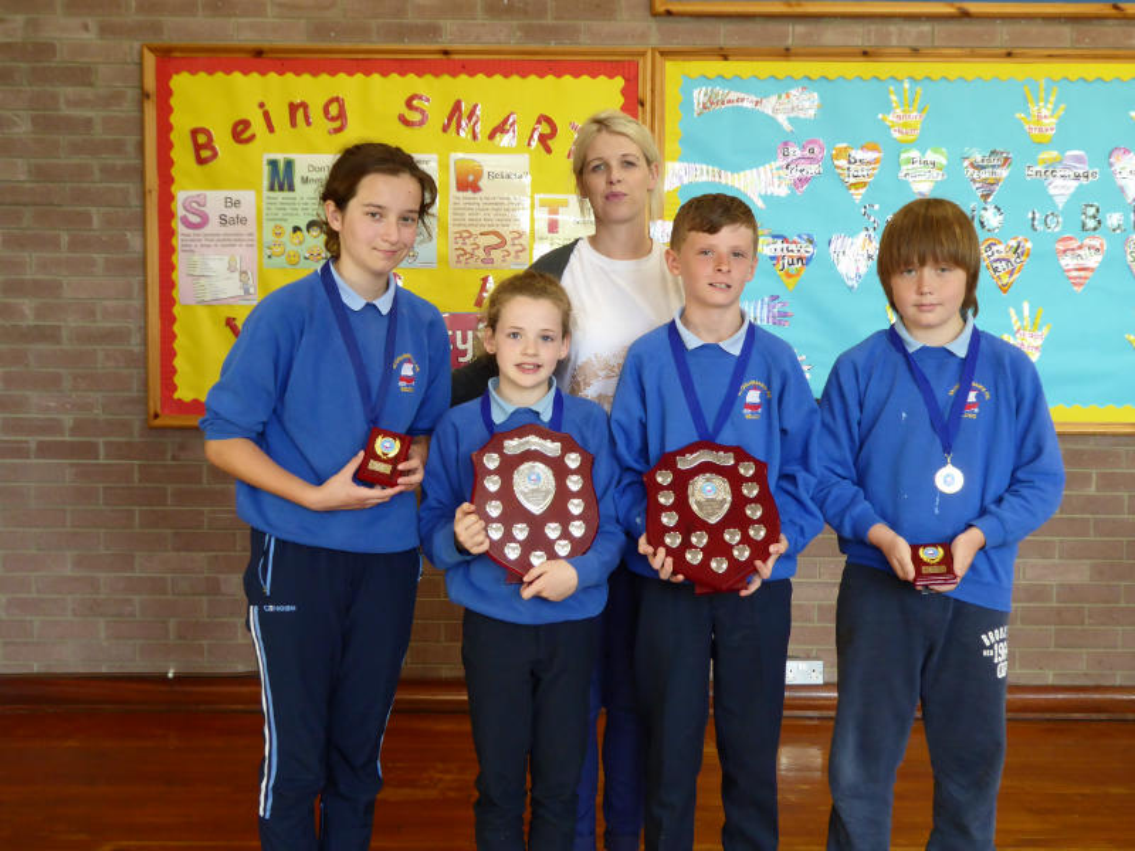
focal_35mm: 40
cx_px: 568
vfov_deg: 36.0
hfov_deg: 46.8
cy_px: 426
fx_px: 1312
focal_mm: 7.2
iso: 400
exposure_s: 1/40
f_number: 3.8
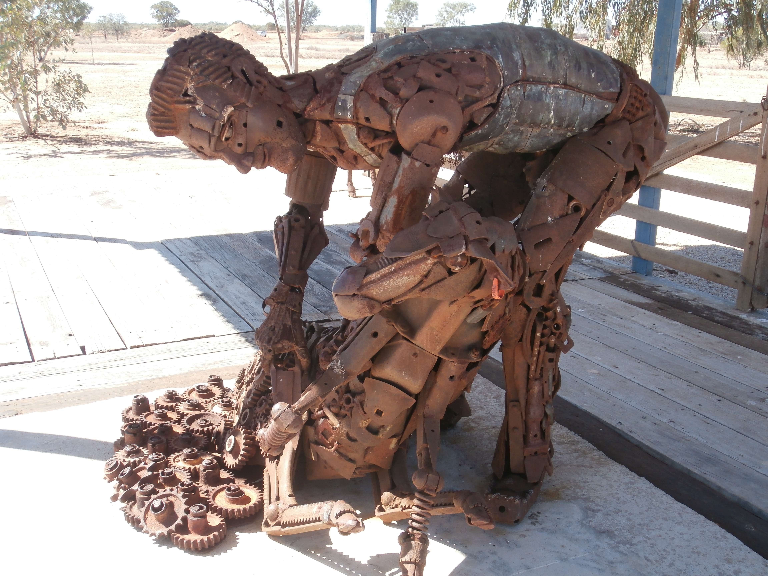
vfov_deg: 37.7
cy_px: 288
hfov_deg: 49.0
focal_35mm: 38
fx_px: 843
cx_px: 384
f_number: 3.9
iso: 100
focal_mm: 6.67
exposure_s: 1/200
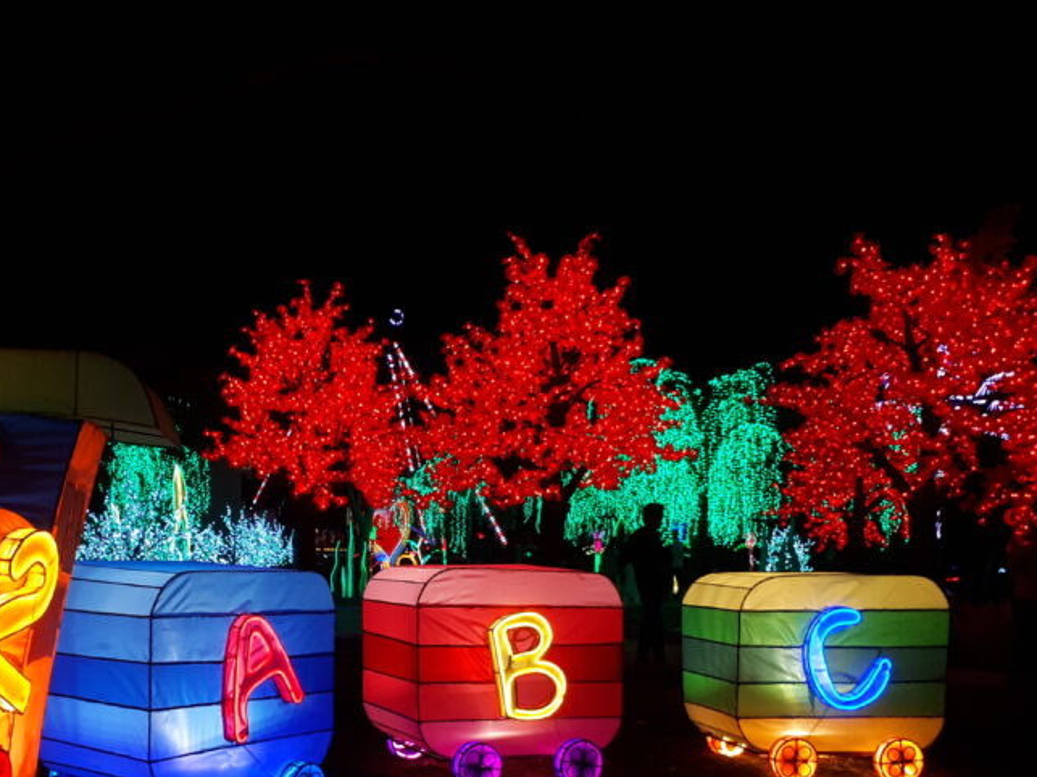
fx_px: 1288
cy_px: 574
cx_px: 327
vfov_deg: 33.0
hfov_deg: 43.1
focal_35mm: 43
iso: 125
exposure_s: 1/33
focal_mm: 3.6
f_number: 1.9
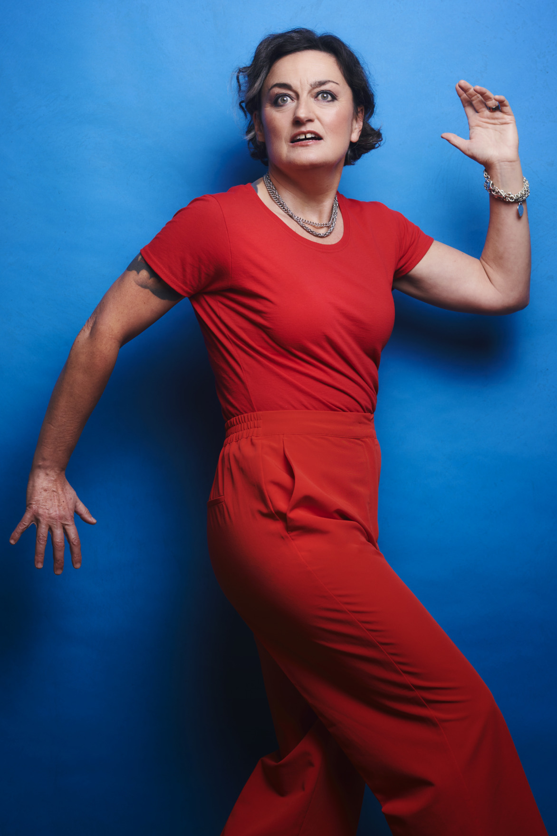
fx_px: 1485
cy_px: 339
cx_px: 246
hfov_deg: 21.2
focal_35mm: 64
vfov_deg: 31.3
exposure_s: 1/125
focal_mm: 50
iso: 200
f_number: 4.5
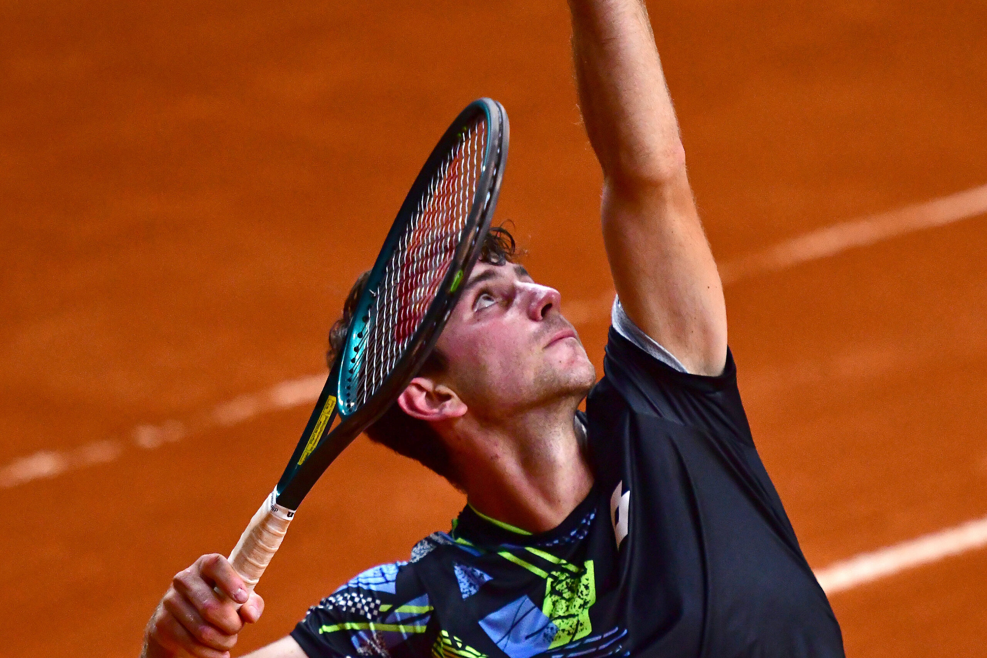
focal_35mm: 360
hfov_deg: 5.7
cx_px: 494
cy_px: 329
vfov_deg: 3.8
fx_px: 9868
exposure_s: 1/640
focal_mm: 180
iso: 3200
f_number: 2.8
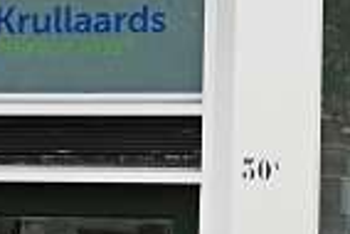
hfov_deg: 7.3
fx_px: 2735
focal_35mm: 281
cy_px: 255
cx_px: 163
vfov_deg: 4.9
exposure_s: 1/320
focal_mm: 50
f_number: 8
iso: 640
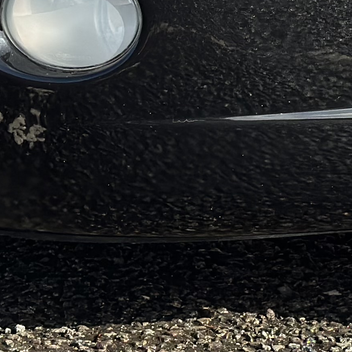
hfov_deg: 8.9
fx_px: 2255
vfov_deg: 8.7
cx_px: 295
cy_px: -163
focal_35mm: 196
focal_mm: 6.86
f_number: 1.78
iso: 100
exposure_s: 1/3731
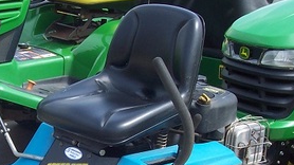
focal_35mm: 98
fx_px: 764
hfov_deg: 21.5
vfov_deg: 12.1
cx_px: 62
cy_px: 180
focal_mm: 7
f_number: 5.6
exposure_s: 1/250
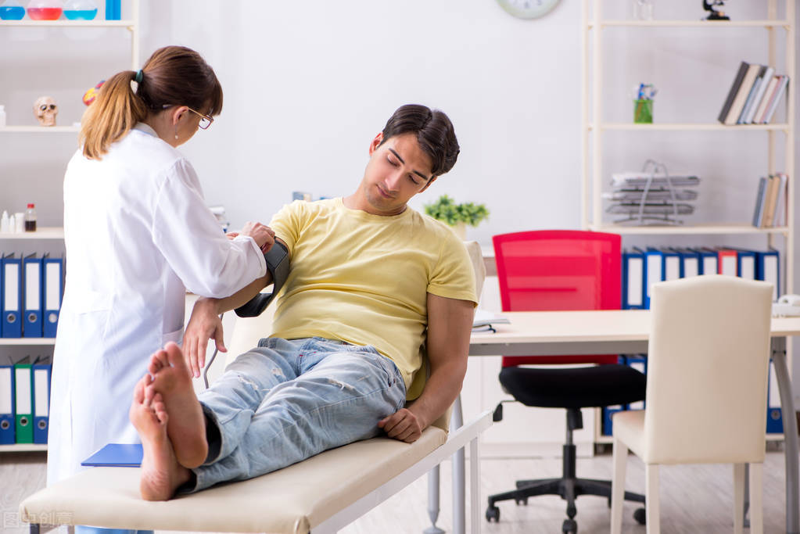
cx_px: 400
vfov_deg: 13.1
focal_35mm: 105
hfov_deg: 19.4
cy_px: 267
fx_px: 2334
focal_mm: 105
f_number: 5
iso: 125
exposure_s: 1/100
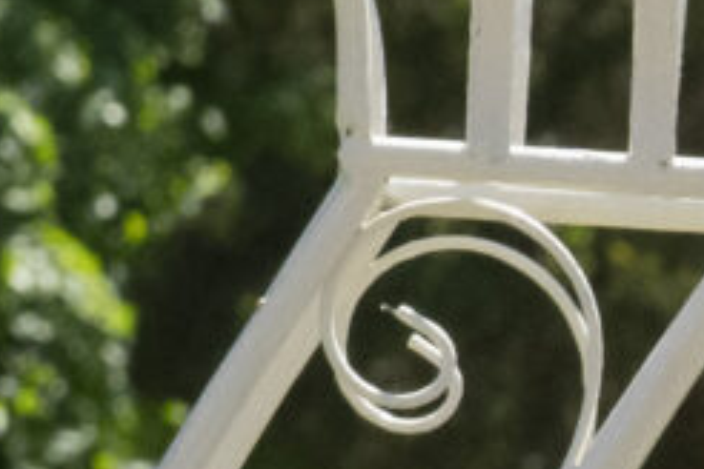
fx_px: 16015
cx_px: 2224
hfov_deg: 2.5
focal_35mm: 819
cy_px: 1564
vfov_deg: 1.7
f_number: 13
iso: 6400
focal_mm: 105
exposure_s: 1/200
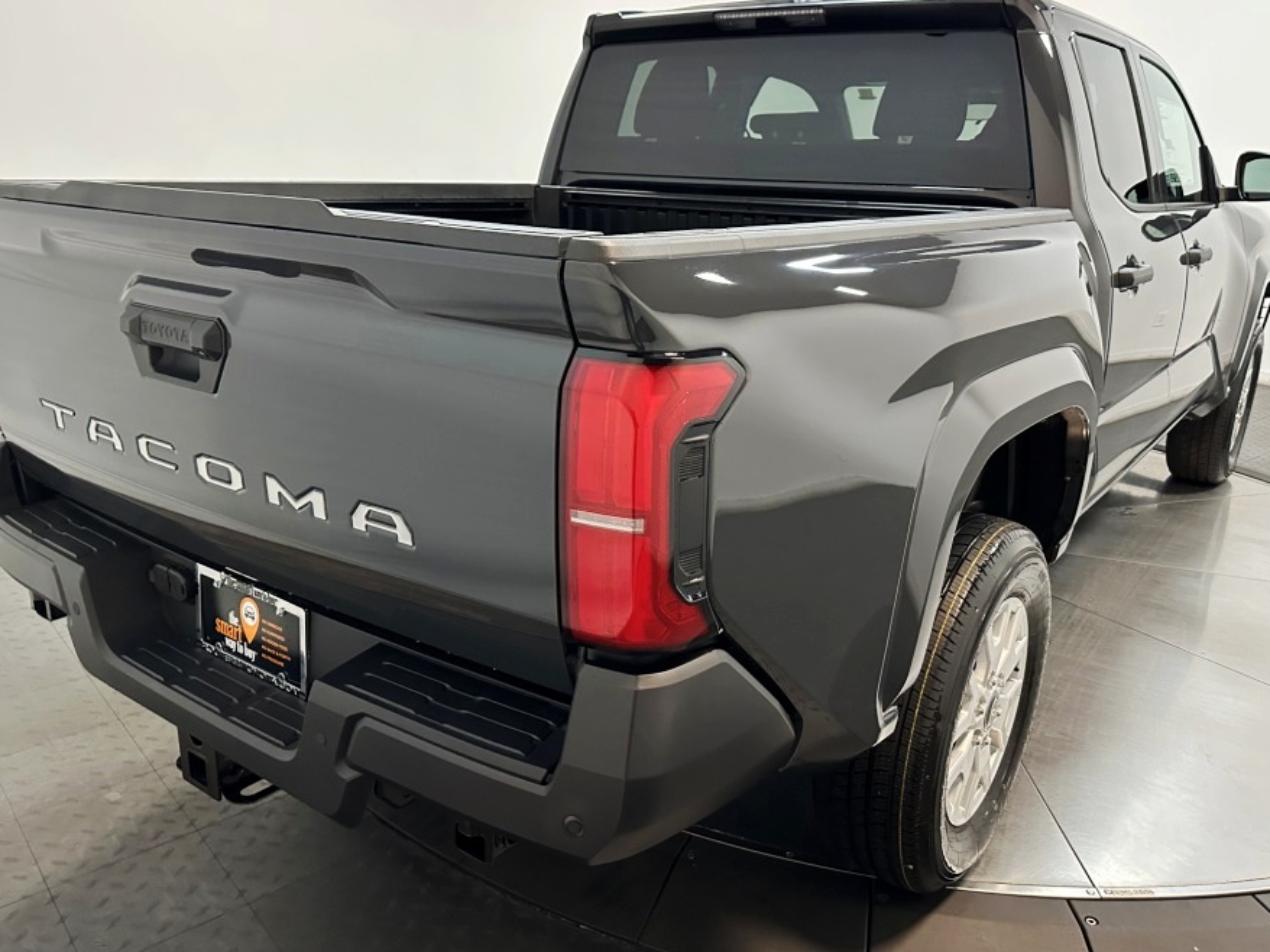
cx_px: 629
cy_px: 460
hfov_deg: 63.5
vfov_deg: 49.7
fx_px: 1027
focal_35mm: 28
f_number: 1.78
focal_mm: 6.86
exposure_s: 1/60
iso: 640
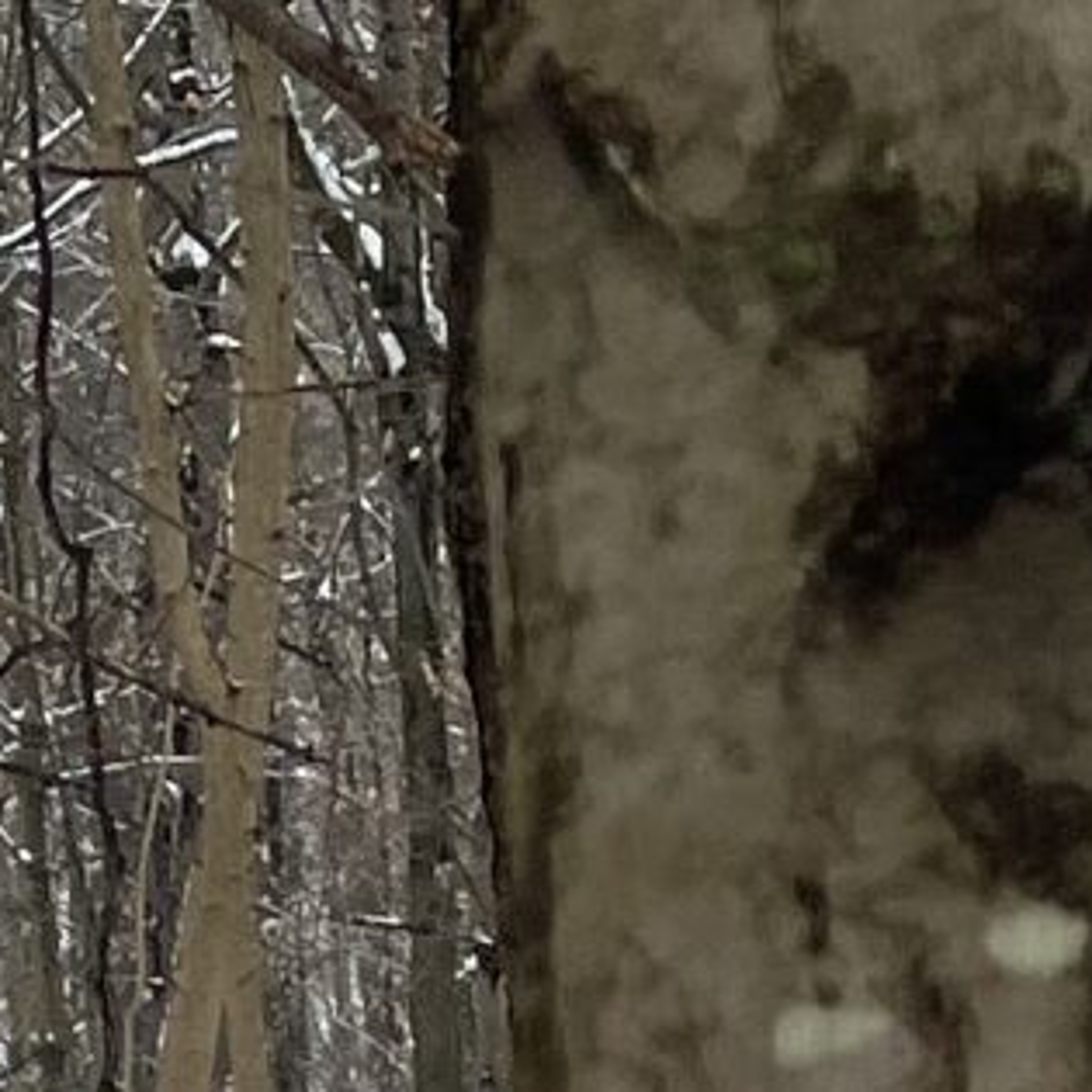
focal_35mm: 187
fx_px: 6674
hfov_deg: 9.2
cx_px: 1345
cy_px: 3273
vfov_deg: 8.0
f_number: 1.6
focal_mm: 5.1
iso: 50
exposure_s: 1/935
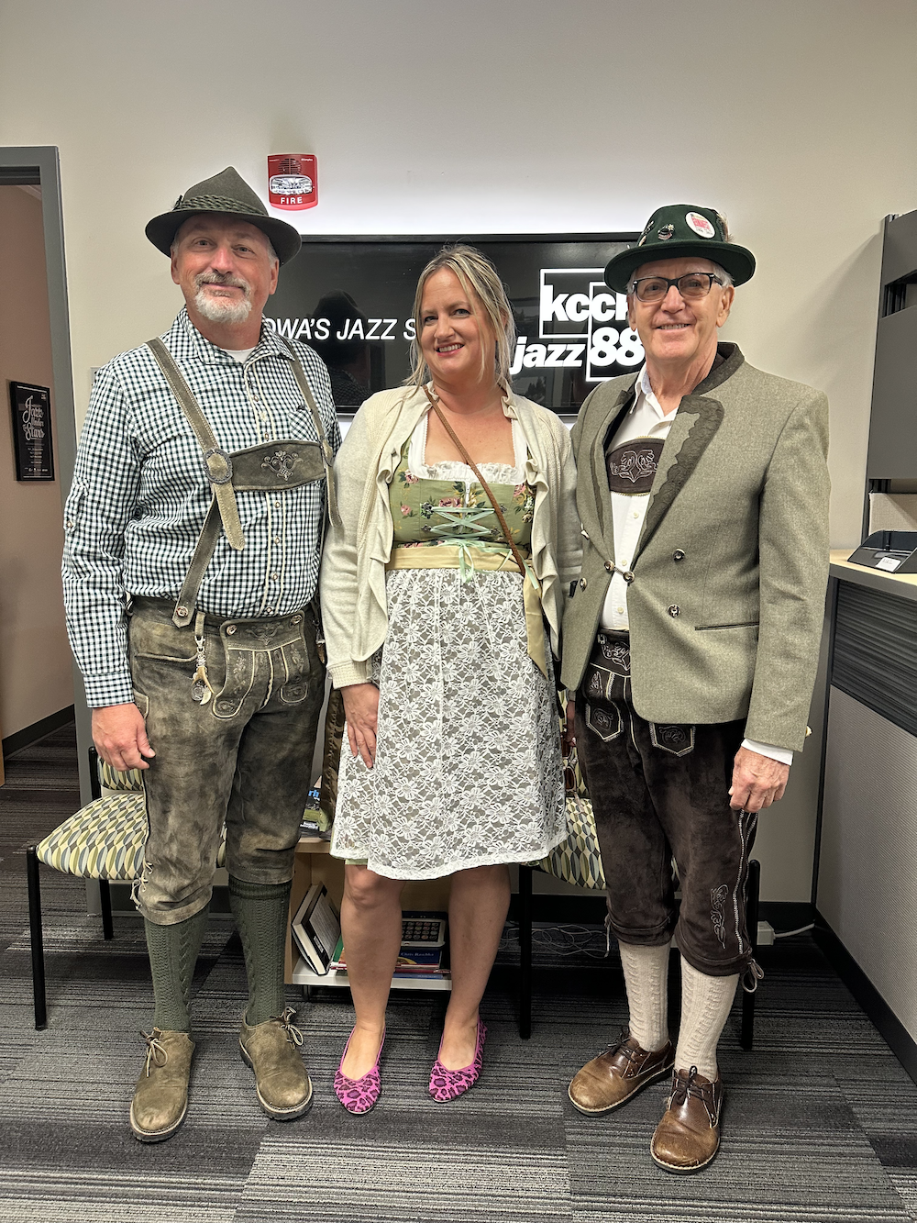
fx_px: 848
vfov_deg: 71.6
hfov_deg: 56.8
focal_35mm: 24
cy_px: 612
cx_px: 458
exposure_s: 1/60
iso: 320
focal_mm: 6.86
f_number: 1.78
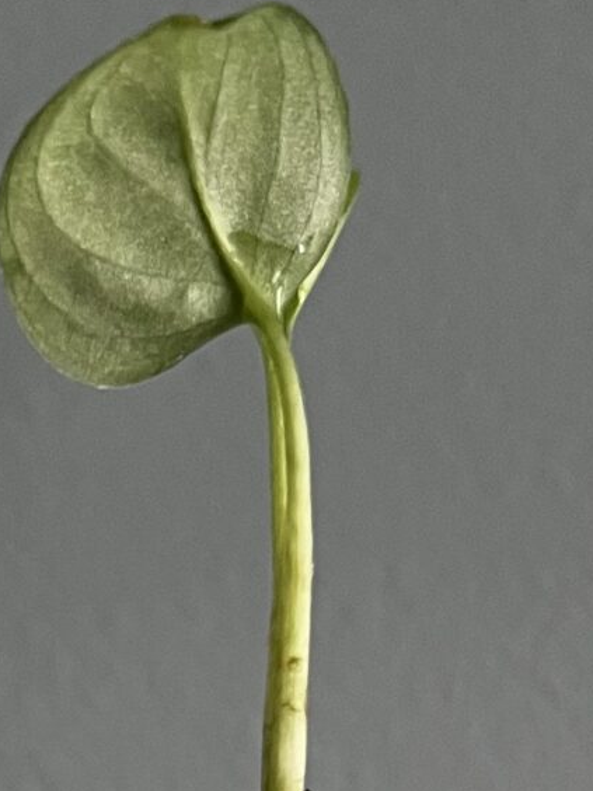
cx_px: -153
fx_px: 2695
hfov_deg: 12.2
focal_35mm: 118
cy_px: 1236
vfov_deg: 15.3
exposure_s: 1/60
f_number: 1.5
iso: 160
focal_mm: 5.7
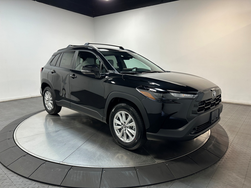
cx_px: 126
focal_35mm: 24
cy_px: 94
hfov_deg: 71.6
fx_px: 174
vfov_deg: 56.8
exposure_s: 1/60
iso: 250
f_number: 1.78
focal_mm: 6.86
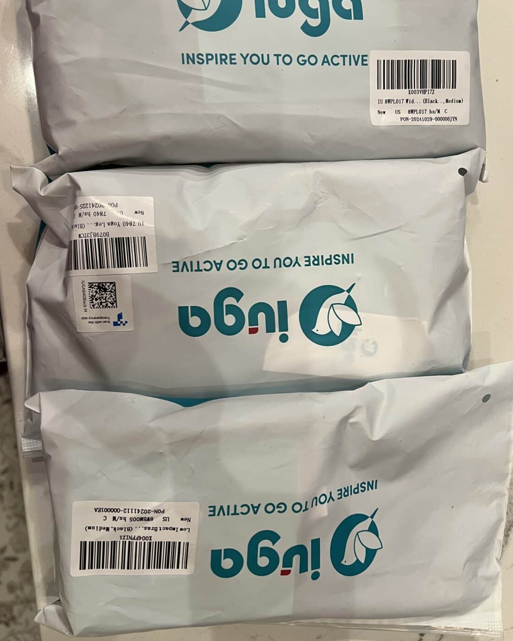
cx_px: 256
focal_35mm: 28
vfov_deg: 62.2
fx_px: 531
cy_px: 318
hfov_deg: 51.5
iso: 100
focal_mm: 5.7
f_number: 1.5
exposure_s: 1/60
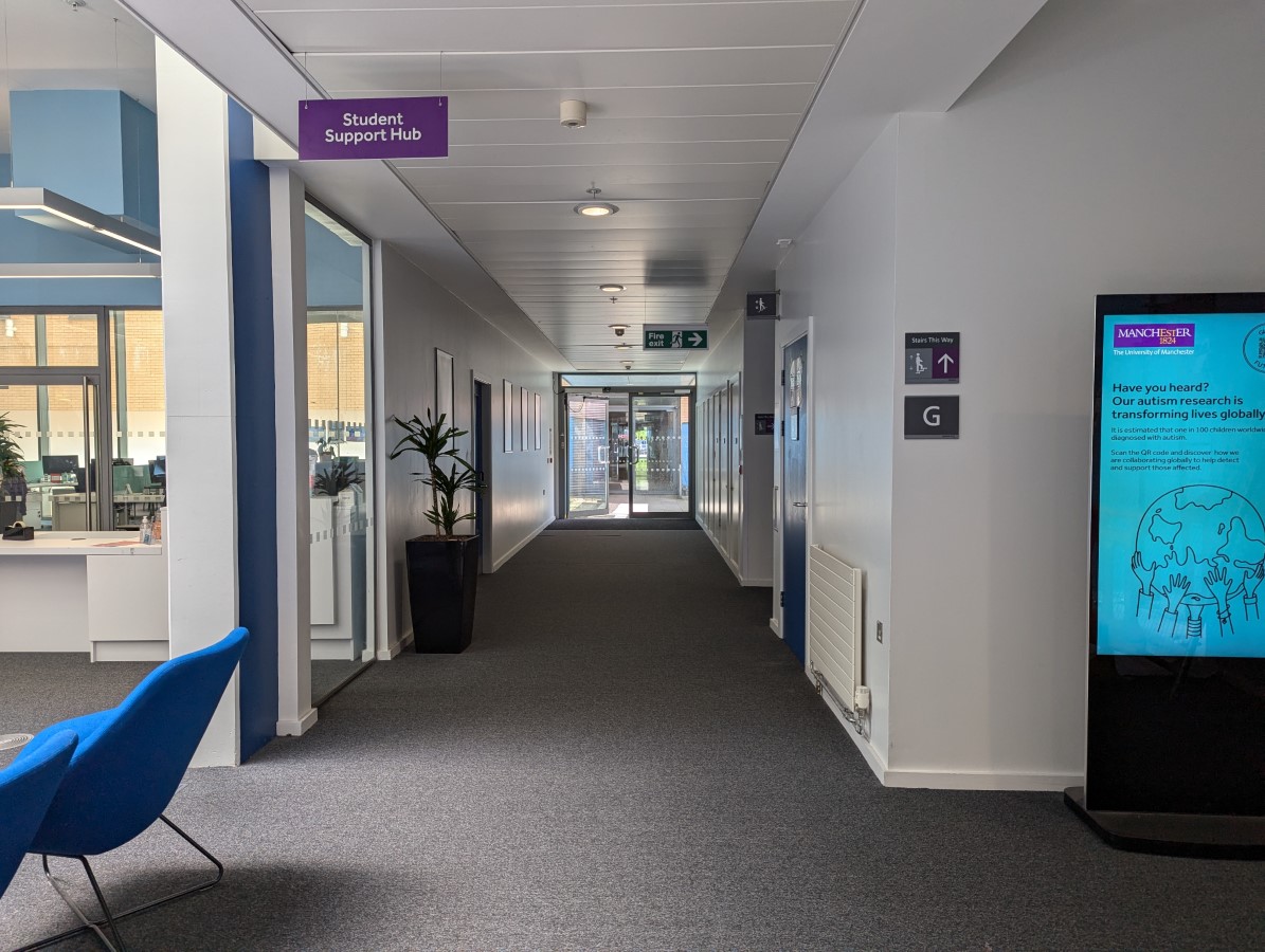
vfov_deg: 56.9
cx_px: 632
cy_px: 476
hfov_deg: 71.5
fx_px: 878
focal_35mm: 24
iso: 44
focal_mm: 6.81
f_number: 1.85
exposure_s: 1/111
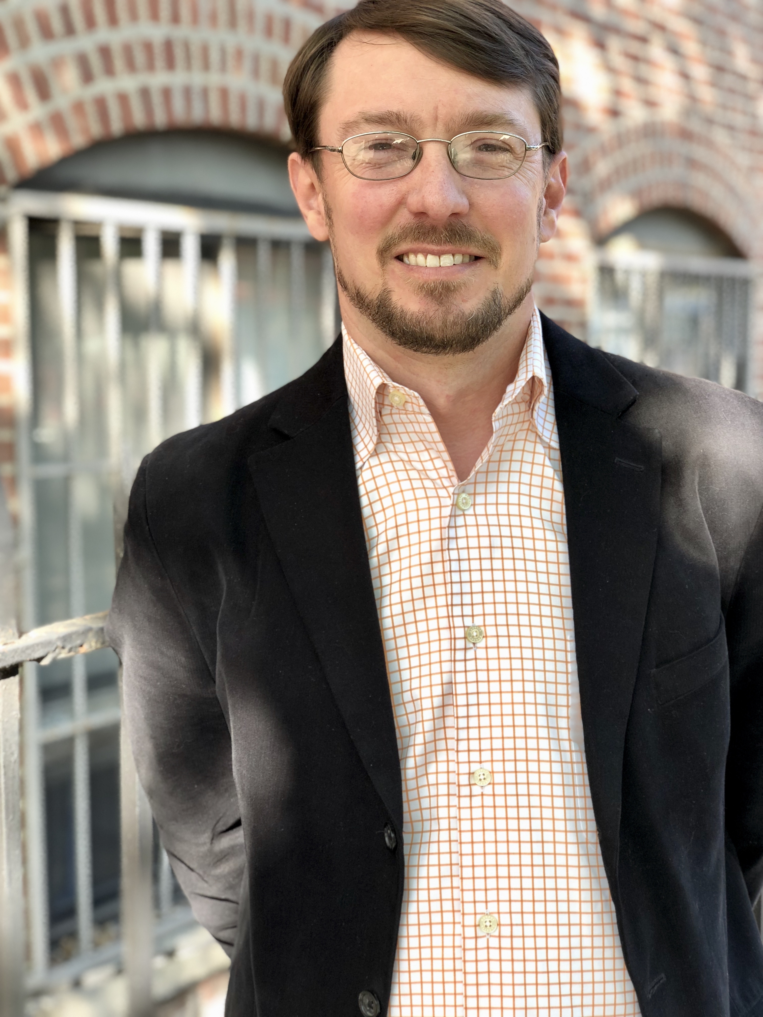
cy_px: 508
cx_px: 382
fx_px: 1528
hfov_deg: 28.0
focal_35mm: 52
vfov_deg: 36.8
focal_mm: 6
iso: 16
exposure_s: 1/60
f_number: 2.4
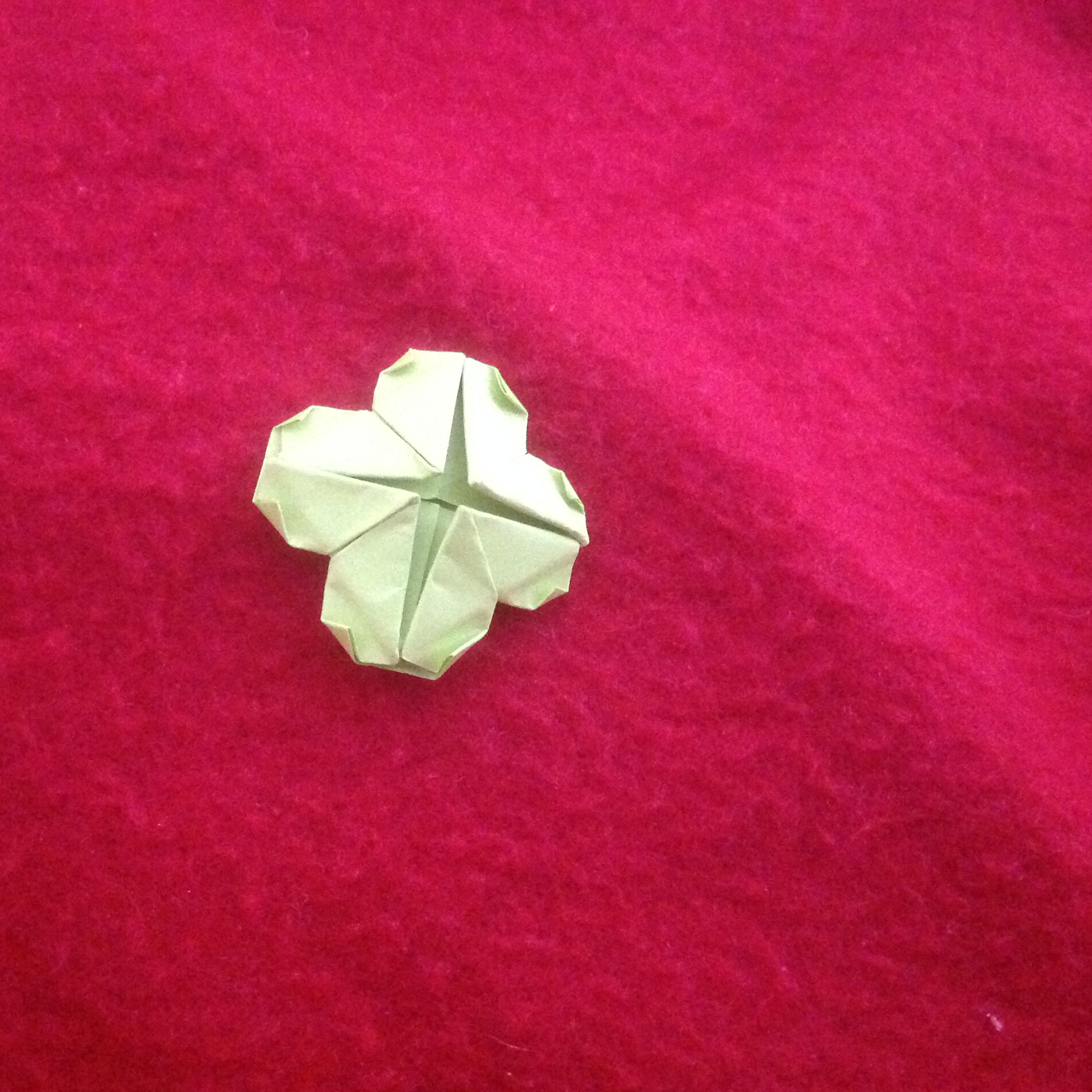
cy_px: 554
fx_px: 1499
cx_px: 454
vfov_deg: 40.0
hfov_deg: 39.9
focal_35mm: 42
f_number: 2.4
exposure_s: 1/15
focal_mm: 4.28
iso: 800
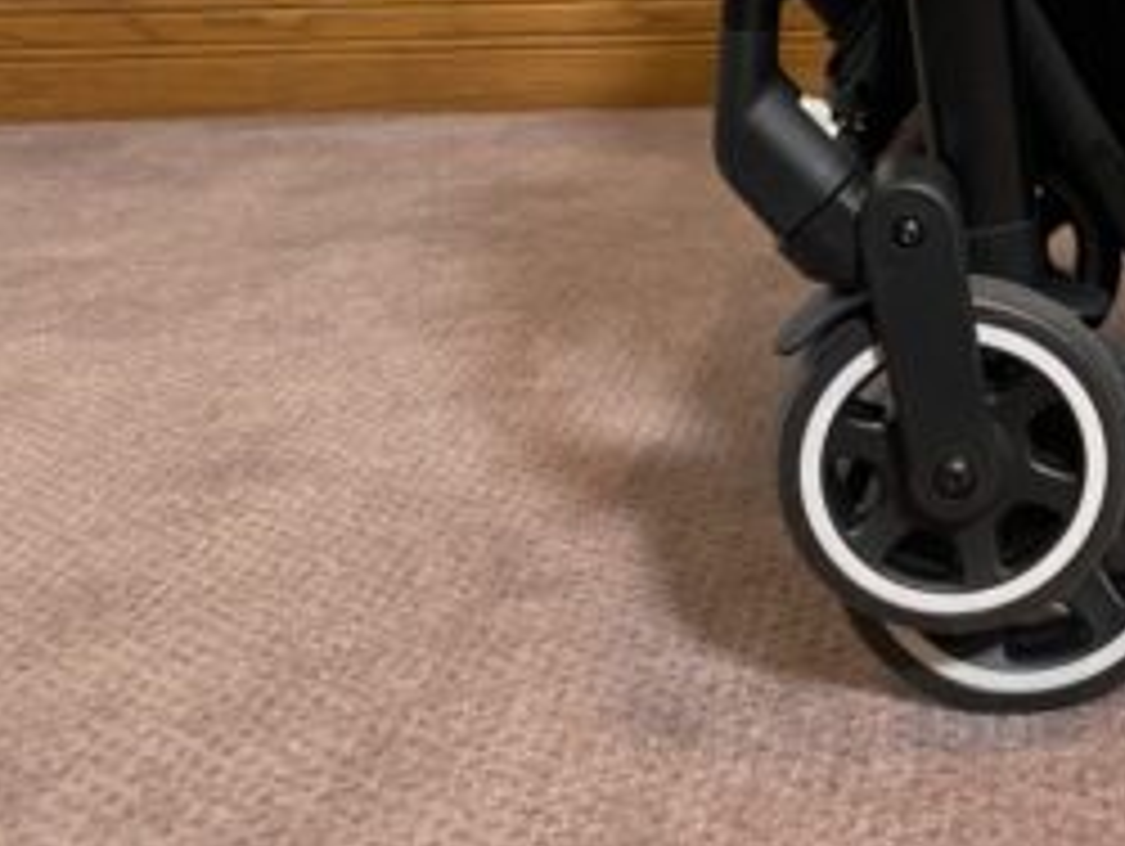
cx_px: 1112
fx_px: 1692
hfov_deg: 33.8
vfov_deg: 26.6
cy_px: 11
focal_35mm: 52
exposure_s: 1/60
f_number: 1.8
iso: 320
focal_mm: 4.25
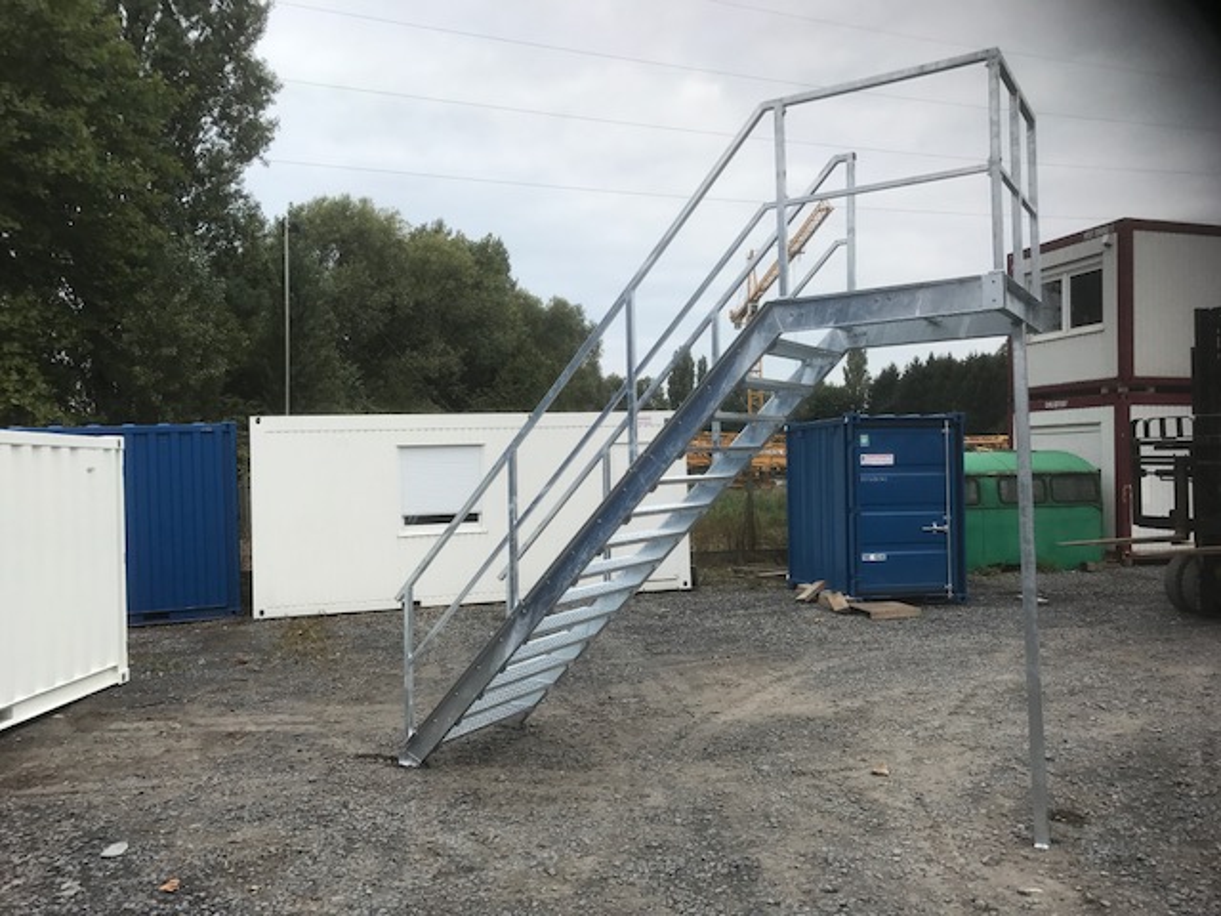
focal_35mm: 28
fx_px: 988
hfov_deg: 63.4
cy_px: 458
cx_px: 610
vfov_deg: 49.7
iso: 20
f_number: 1.8
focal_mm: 3.99
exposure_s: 1/967
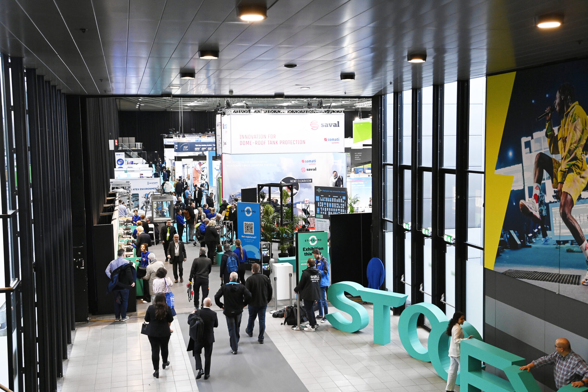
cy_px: 196
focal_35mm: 40
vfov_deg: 33.4
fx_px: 653
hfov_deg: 48.5
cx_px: 294
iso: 3200
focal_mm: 40
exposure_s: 1/160
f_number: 5
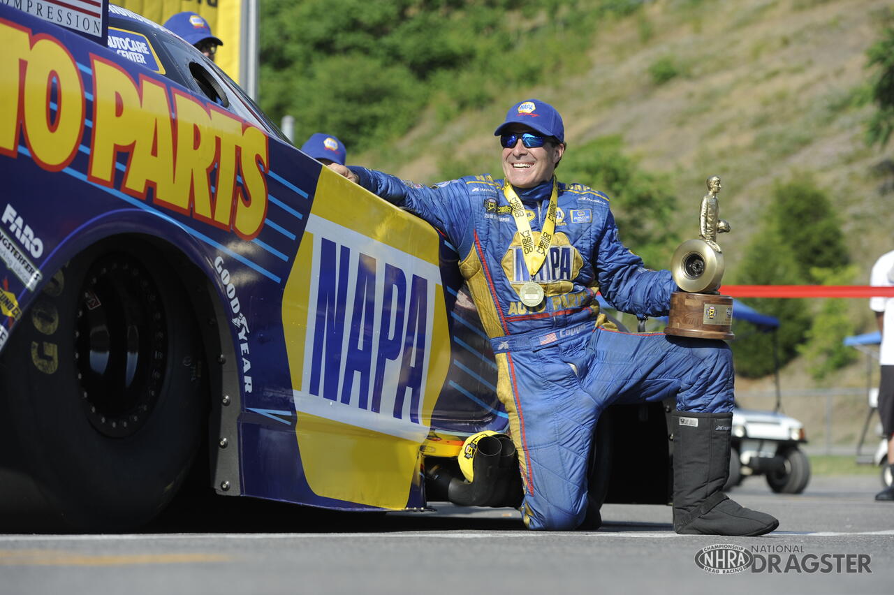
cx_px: 447
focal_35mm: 112
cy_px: 298
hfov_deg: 18.3
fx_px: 2780
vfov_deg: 12.2
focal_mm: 112
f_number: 5
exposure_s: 1/1000
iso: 200
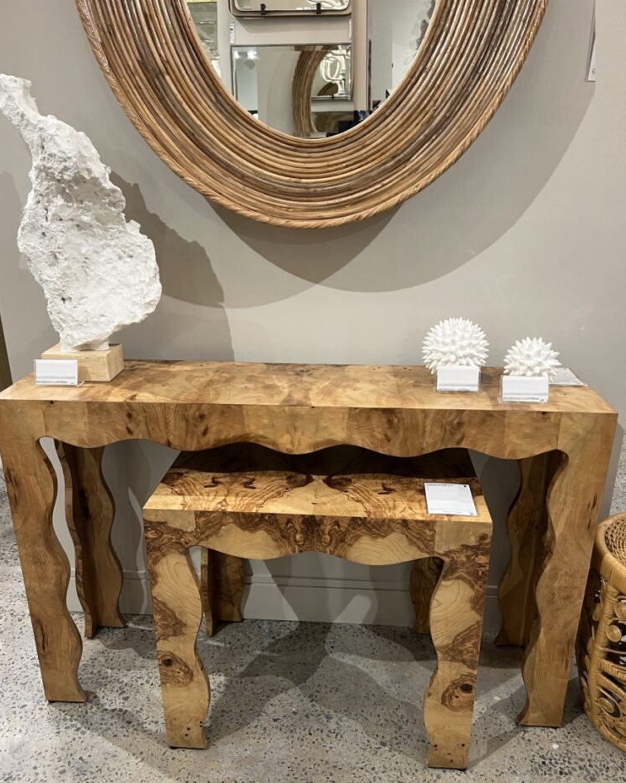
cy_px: 424
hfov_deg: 51.5
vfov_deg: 62.1
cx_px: 308
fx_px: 649
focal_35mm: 28
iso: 100
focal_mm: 5.7
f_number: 1.5
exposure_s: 1/60
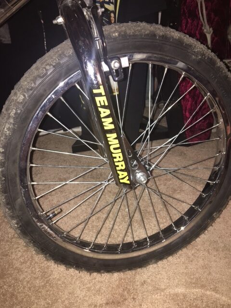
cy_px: 154
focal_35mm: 29
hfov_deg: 48.2
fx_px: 258
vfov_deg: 61.7
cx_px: 116
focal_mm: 4.15
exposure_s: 1/16
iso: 80
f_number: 2.2
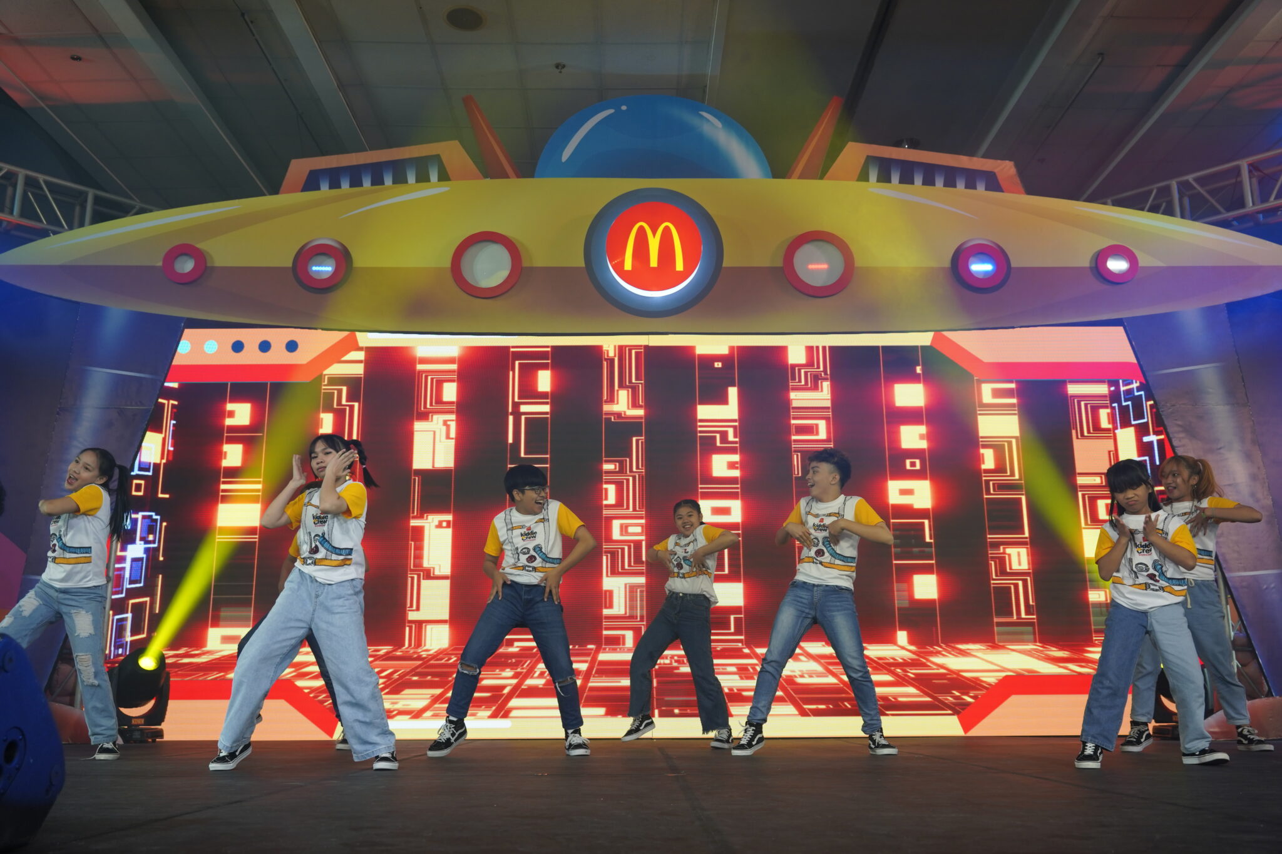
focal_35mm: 31
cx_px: 641
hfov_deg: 60.3
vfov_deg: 42.3
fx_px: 1104
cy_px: 427
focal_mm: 31
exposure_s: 1/250
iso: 800
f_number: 4
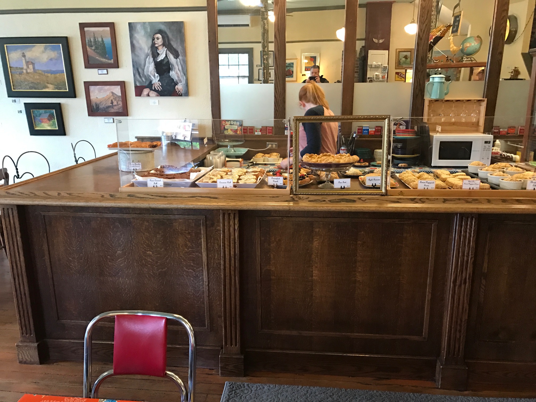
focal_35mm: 28
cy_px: 201
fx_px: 434
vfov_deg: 49.7
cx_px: 268
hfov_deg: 63.4
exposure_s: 1/15
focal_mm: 3.99
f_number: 1.8
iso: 100
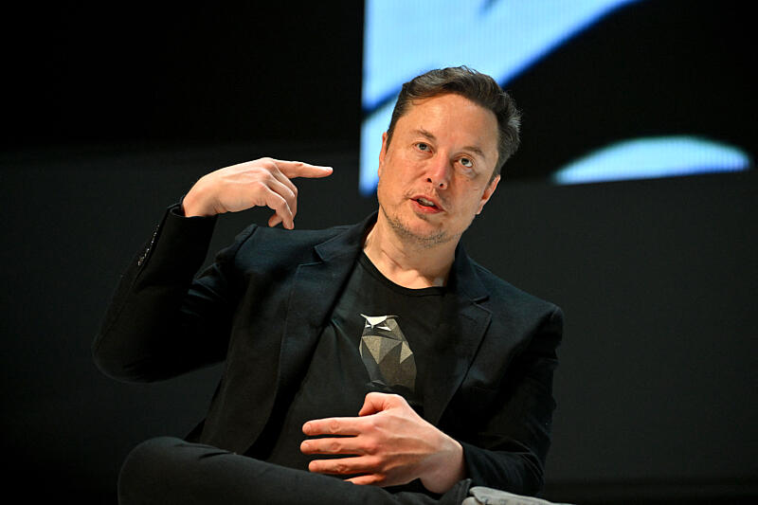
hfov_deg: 10.3
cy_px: 252
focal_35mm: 200
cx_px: 379
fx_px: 4210
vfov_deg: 6.9
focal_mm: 200
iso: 2500
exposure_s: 1/400
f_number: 4.5
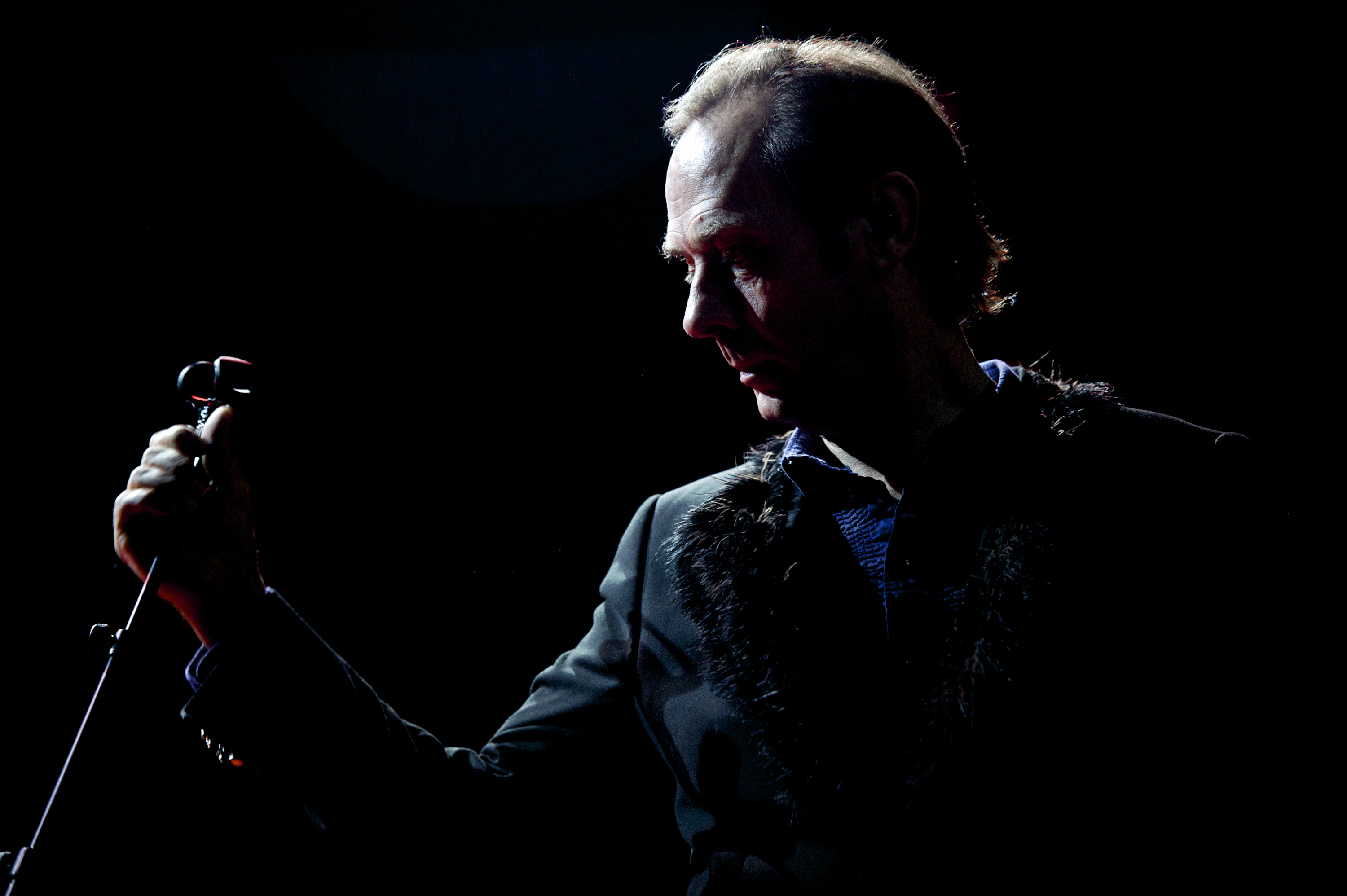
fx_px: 5422
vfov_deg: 9.4
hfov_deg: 14.2
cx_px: 674
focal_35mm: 145
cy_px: 448
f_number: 3.2
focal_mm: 145
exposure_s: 1/200
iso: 1600
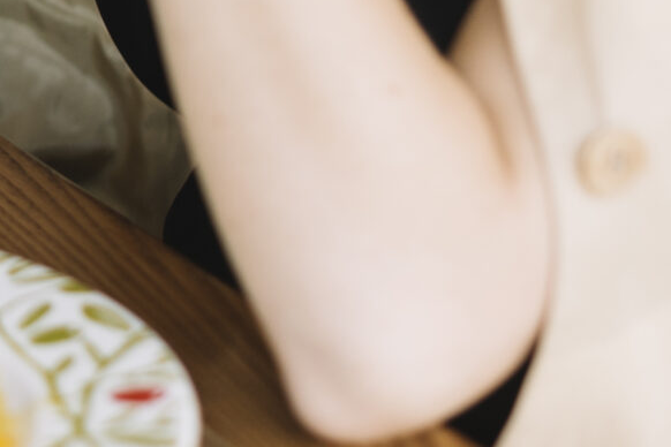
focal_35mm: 220
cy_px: -200
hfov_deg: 9.0
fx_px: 4100
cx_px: -517
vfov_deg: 6.2
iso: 250
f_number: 2.5
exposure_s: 1/500
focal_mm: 50
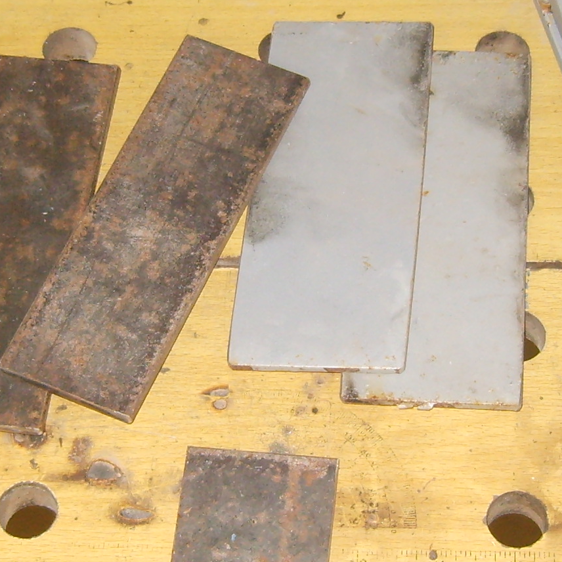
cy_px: 269
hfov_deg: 14.8
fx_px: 2167
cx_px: 334
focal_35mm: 118
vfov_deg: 14.8
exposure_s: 1/30
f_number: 2.8
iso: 100
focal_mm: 7.4
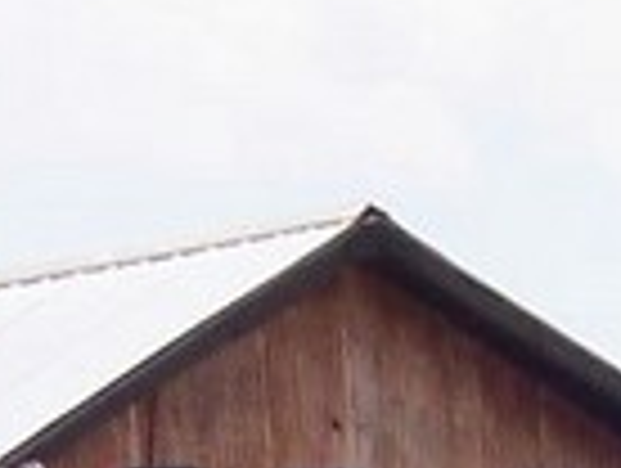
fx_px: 12292
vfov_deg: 2.2
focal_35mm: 684
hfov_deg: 2.9
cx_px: 410
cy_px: 932
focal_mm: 16.8
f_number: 9.5
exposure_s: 1/180
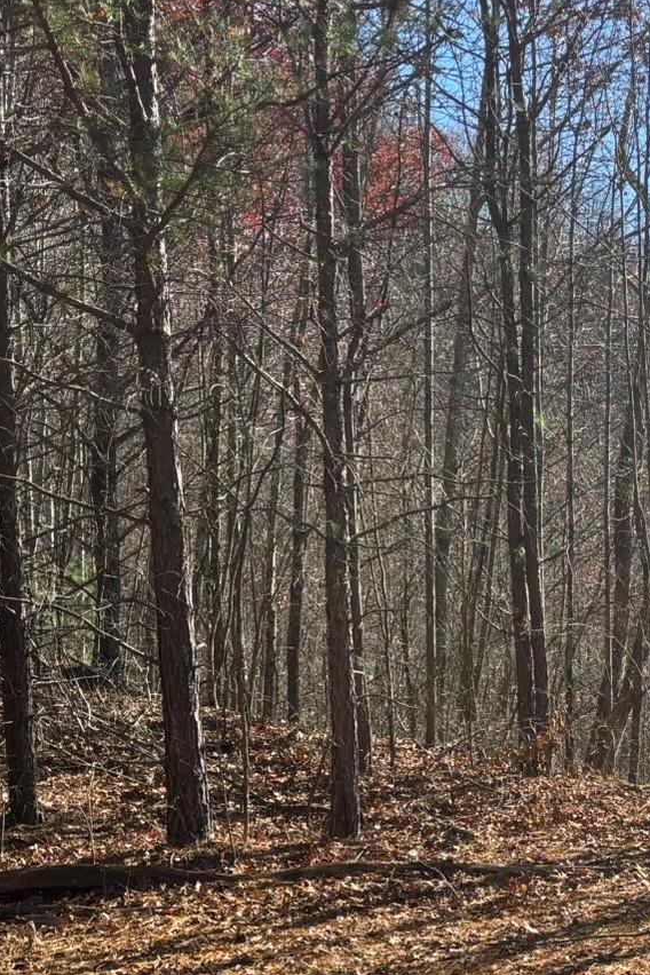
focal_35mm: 65
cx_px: 637
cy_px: 739
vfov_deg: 30.4
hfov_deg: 20.3
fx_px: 1760
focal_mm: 5.96
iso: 50
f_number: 1.6
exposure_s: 1/1263
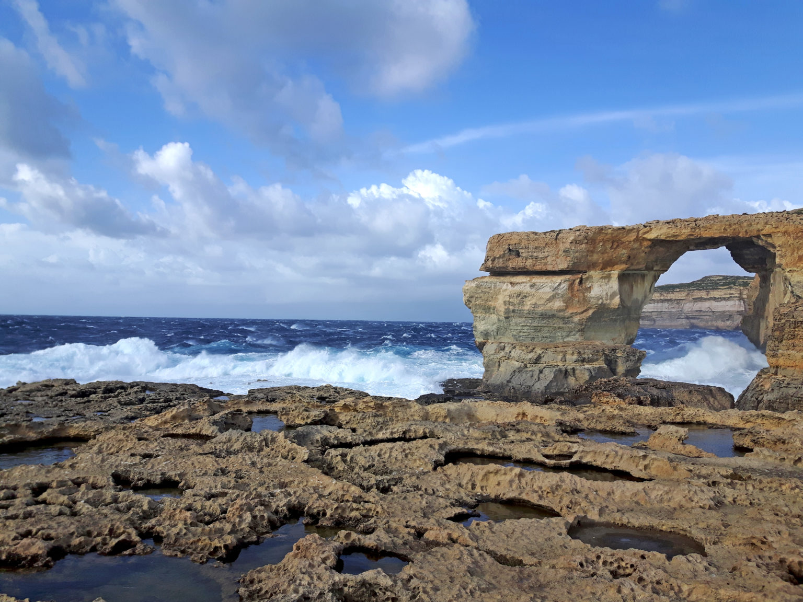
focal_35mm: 31
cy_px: 301
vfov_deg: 45.4
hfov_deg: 58.4
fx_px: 719
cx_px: 402
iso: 40
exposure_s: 1/1449
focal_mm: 3.7
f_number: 1.9
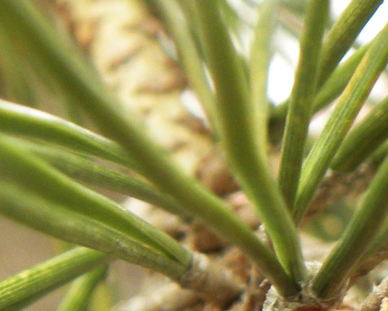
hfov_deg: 6.4
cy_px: 453
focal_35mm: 300
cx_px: 455
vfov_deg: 5.1
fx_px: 3445
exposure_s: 1/72.7
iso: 114
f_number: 3.5
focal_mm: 11.8
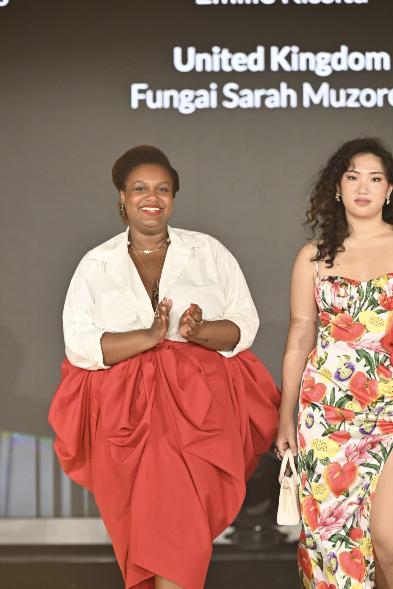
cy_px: 331
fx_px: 2586
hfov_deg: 8.7
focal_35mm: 158
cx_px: 250
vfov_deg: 13.0
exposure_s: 1/200
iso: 800
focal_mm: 120
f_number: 2.8
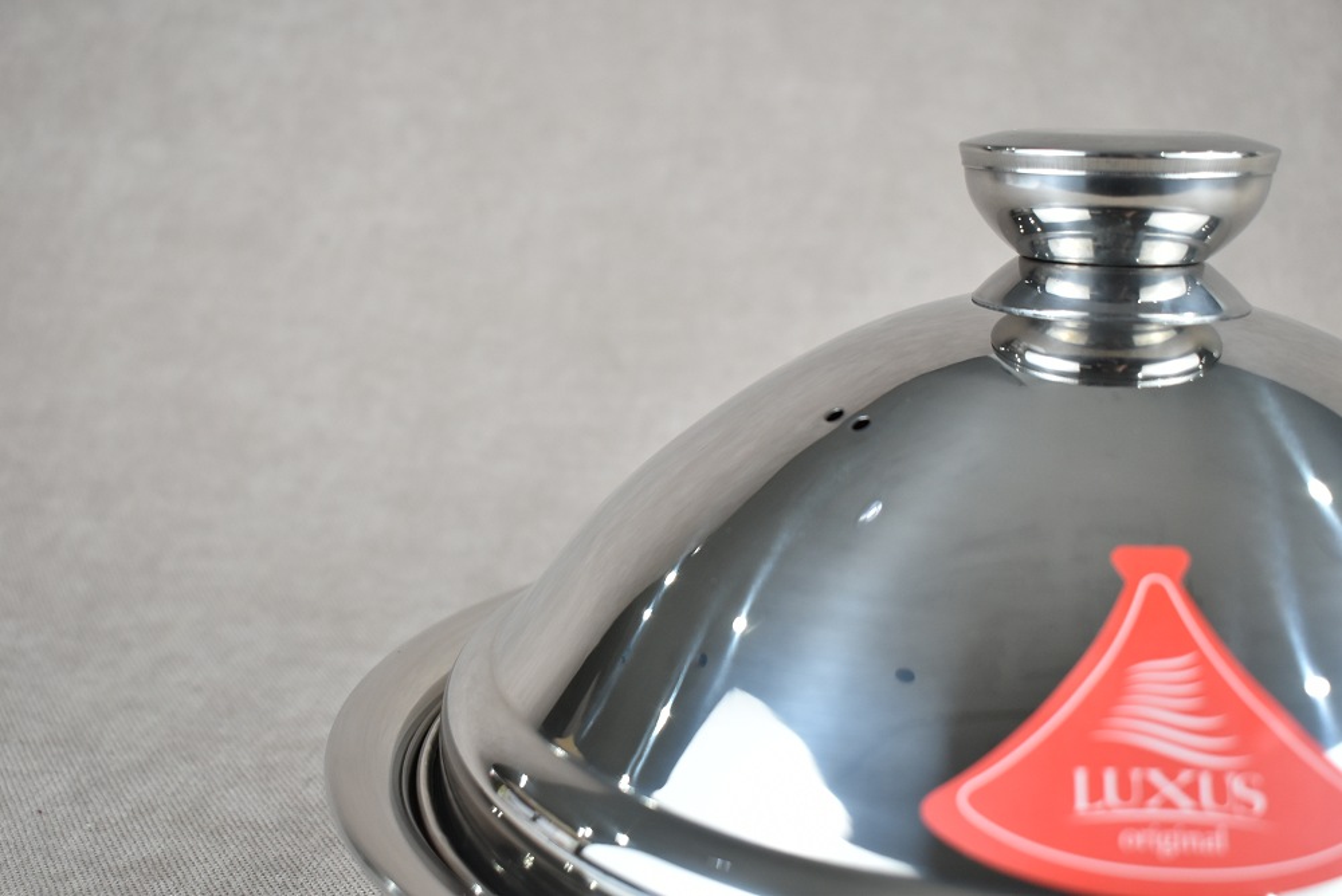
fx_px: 1790
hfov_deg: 41.1
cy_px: 448
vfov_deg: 28.1
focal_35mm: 48
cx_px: 671
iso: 800
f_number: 4.5
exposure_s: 1/100
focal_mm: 32
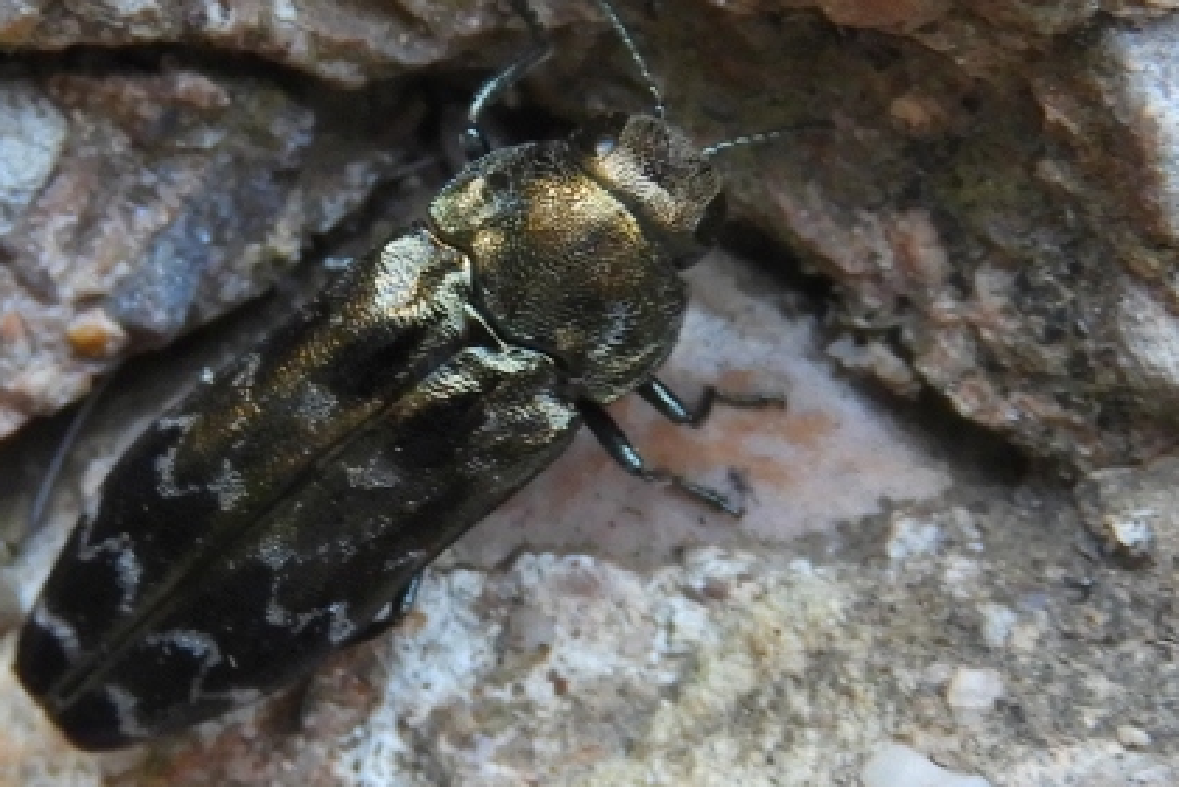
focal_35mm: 87
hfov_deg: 23.3
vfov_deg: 15.7
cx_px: 461
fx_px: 2850
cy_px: 381
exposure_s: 1/30
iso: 220
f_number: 4.2
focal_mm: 10.7
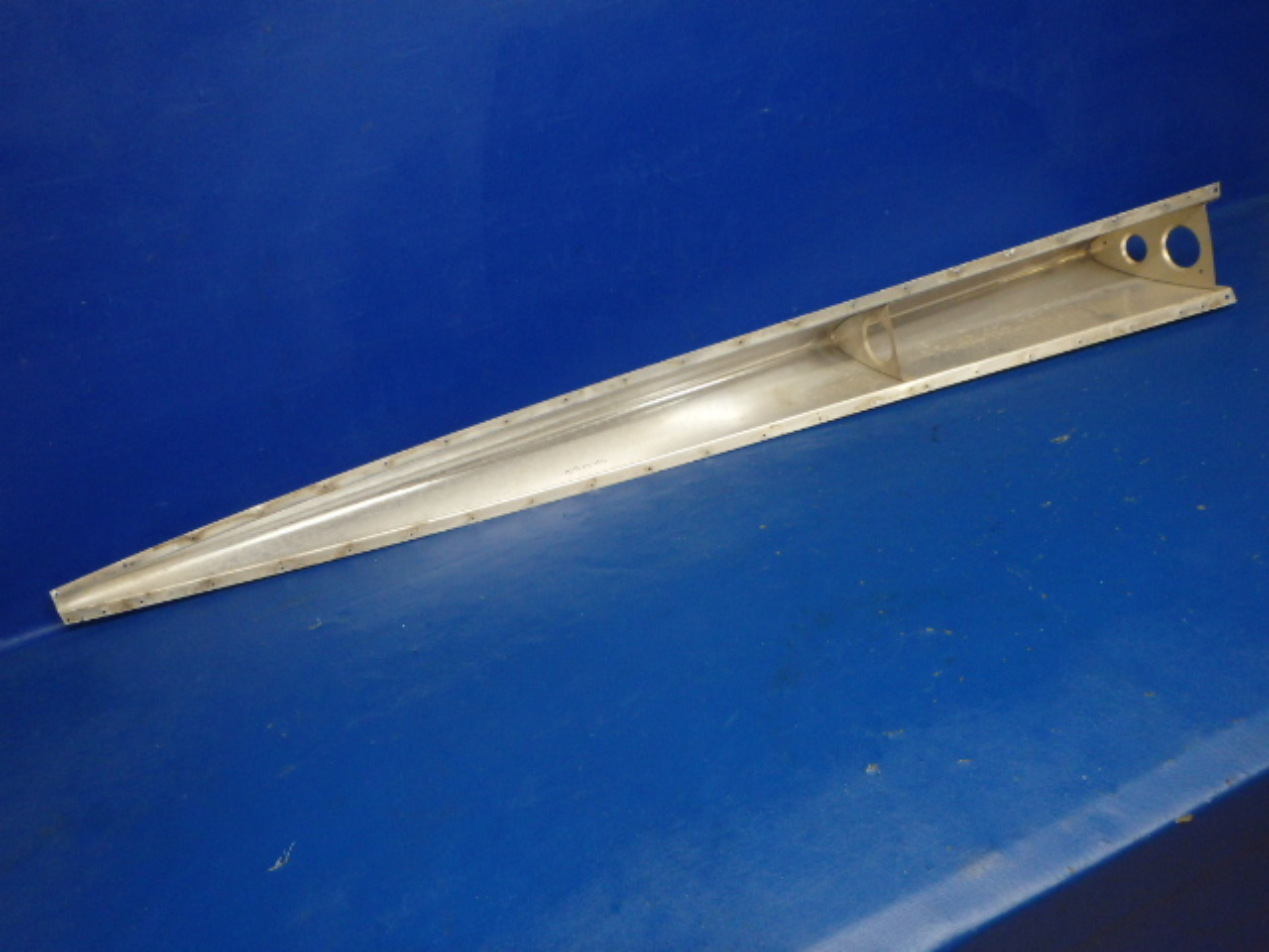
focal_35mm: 28
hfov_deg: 63.4
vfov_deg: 49.7
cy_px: 476
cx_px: 634
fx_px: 1026
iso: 400
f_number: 3.9
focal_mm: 5
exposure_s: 1/30
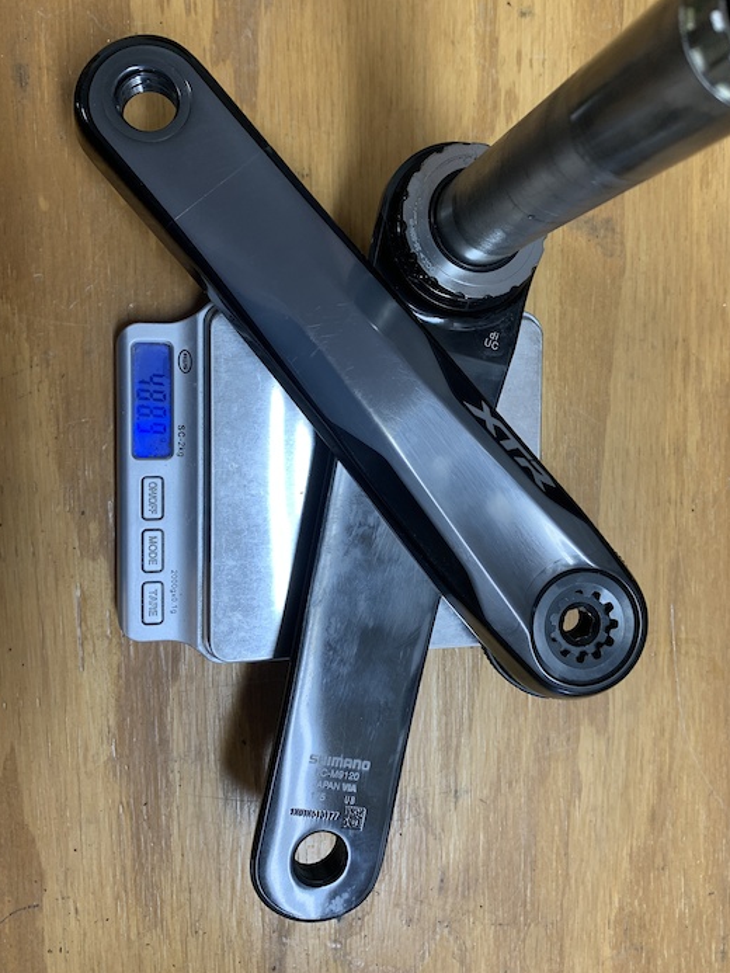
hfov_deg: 46.7
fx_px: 843
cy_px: 446
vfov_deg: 59.9
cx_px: 404
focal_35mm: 30
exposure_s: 1/60
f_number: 1.8
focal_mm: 4.25
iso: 80
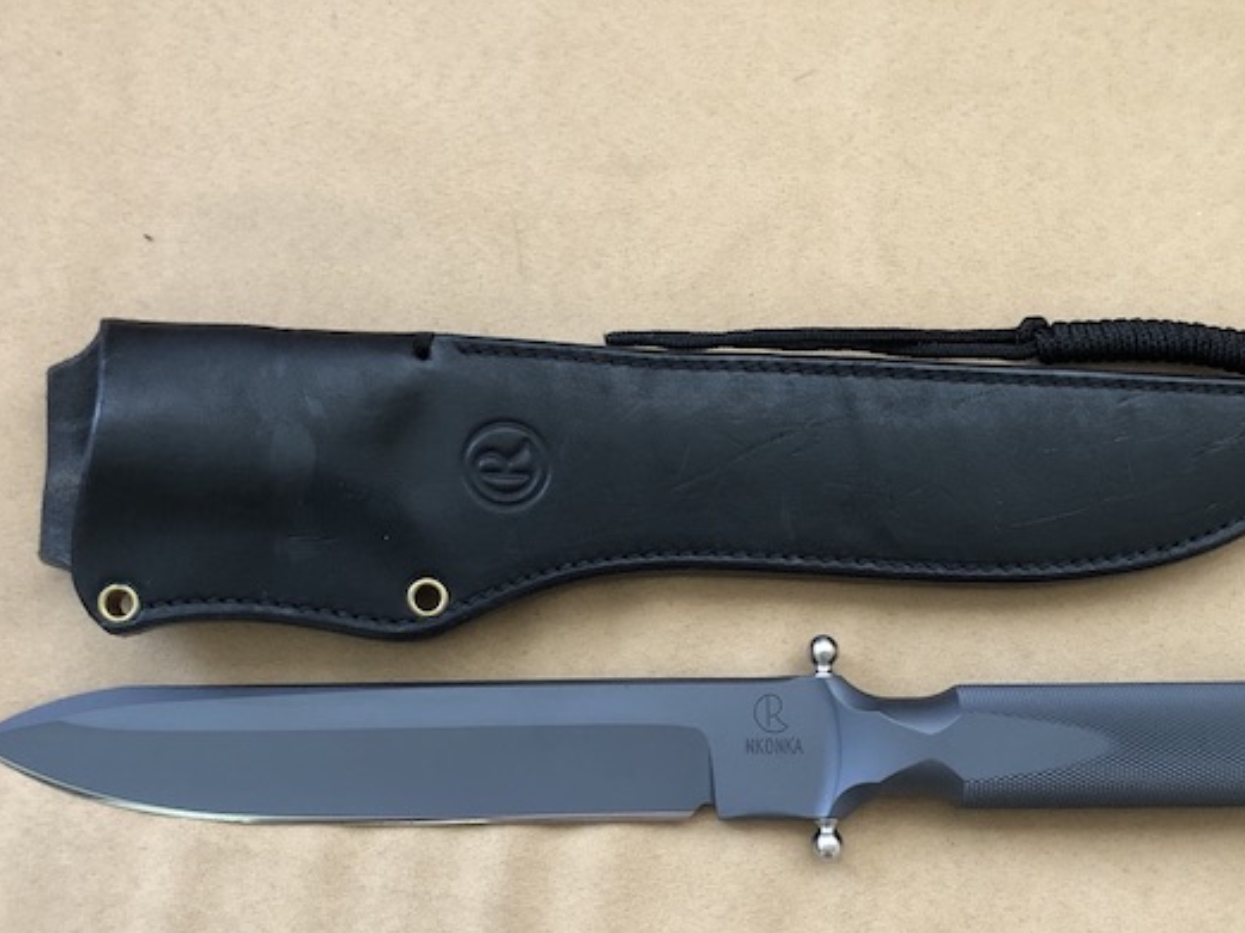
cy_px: 619
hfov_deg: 48.9
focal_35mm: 38
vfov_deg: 37.3
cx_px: 676
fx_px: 1366
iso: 64
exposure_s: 1/15
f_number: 1.8
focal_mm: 3.99
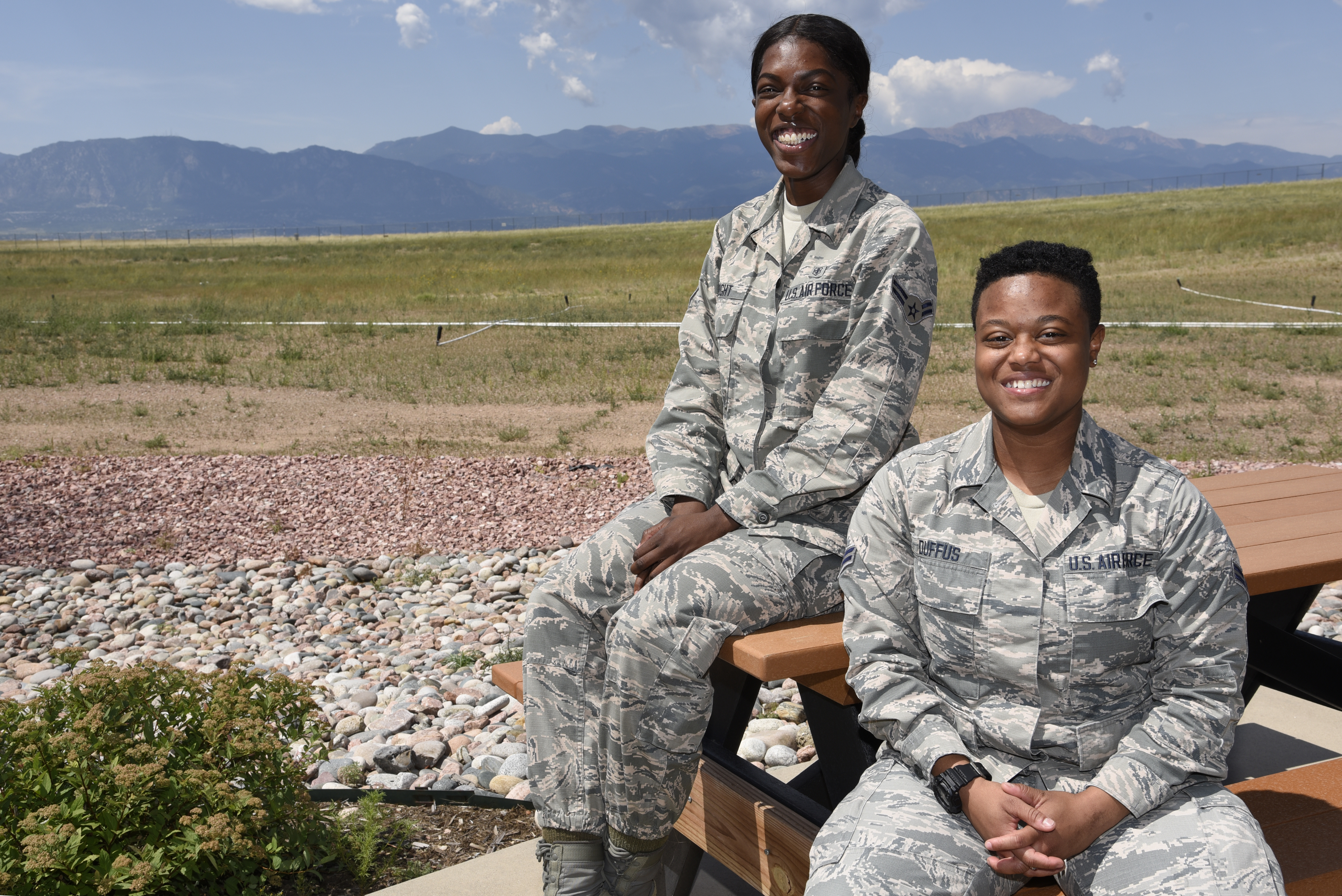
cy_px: 448
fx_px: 1417
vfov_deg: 35.1
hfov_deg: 50.7
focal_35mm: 38
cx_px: 671
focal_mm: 38
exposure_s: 1/200
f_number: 10
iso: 100
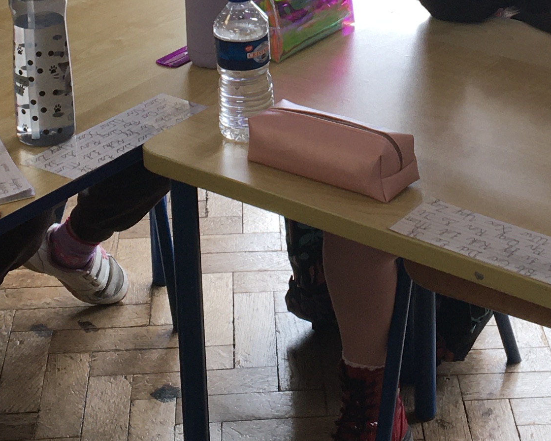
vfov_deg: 14.6
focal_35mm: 102
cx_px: 313
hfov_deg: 18.8
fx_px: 1663
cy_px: -101
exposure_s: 1/50
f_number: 2.2
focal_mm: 4.15
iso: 32
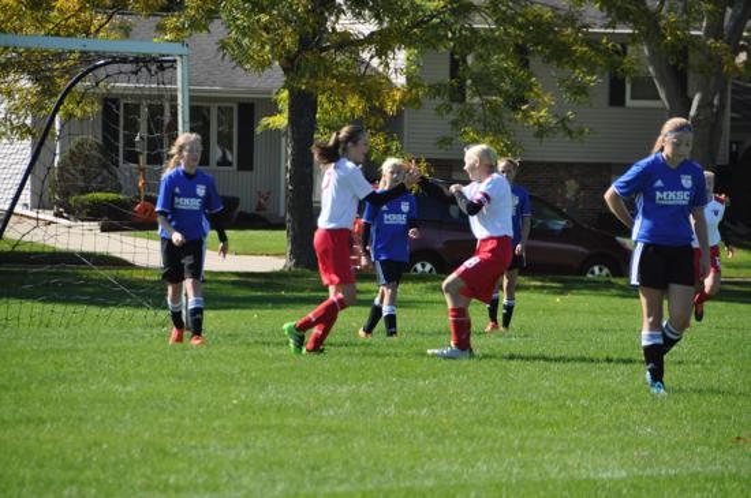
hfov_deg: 6.9
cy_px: 249
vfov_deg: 4.6
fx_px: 6249
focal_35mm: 300
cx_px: 376
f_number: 5.6
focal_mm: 200
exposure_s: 1/1250
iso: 400
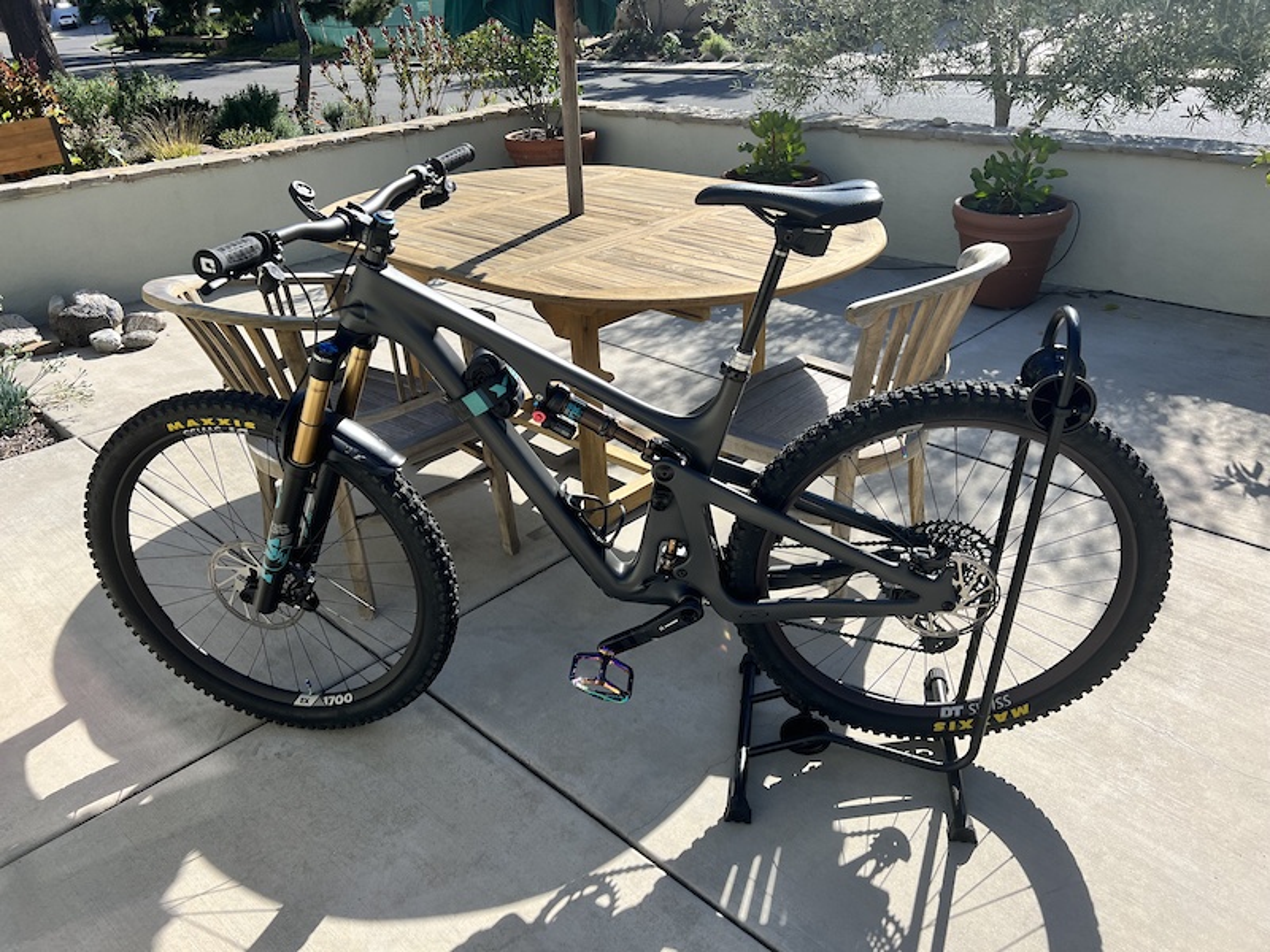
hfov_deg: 67.3
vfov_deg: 53.1
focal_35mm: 26
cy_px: 476
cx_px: 635
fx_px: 954
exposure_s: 1/3077
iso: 50
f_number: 1.5
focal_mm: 5.7
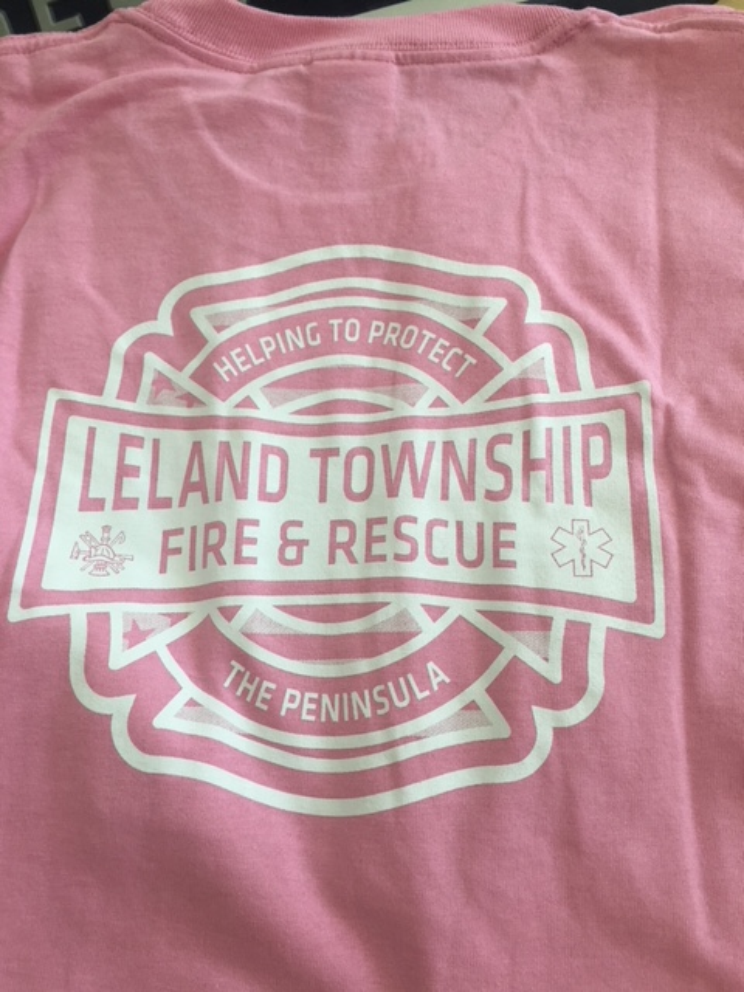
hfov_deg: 48.2
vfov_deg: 61.7
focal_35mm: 29
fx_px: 831
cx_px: 372
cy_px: 496
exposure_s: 1/60
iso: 25
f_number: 2.2
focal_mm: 4.15
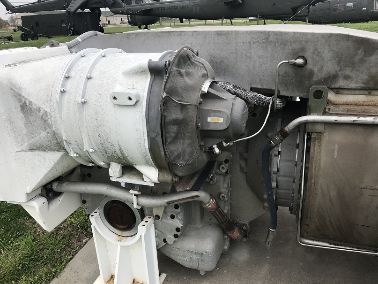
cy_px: 142
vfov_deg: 49.7
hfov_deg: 63.5
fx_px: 306
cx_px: 189
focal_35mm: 28
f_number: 1.8
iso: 20
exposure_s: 1/1126
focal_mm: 3.99
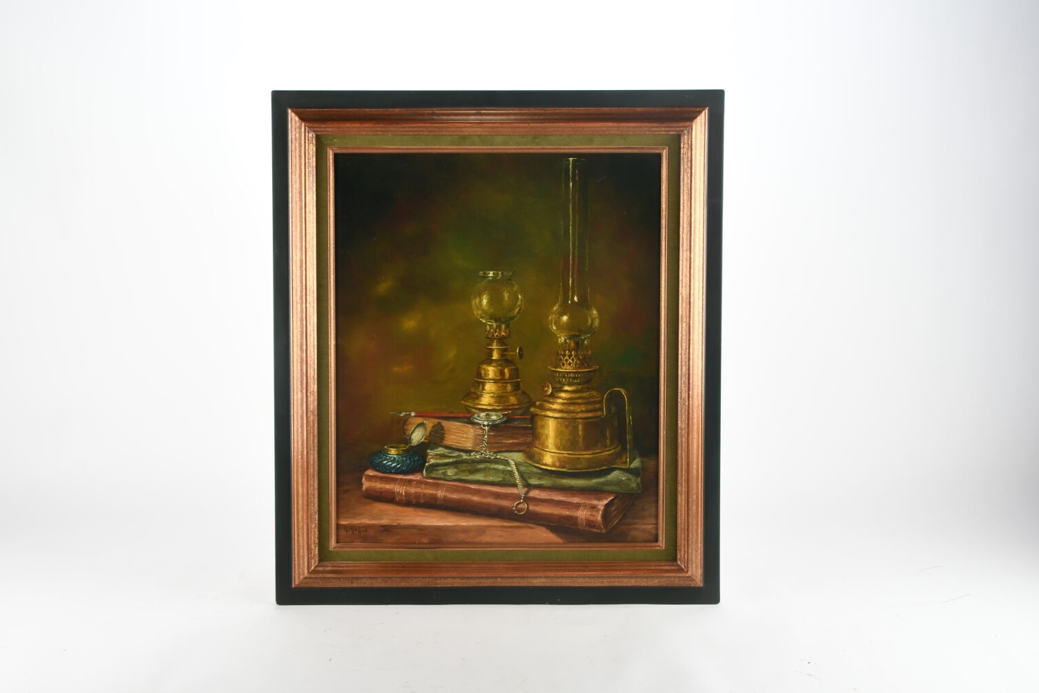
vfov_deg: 29.9
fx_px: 1299
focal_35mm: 45
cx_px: 491
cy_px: 329
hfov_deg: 43.6
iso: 100
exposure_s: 1/200
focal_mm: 28
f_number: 9
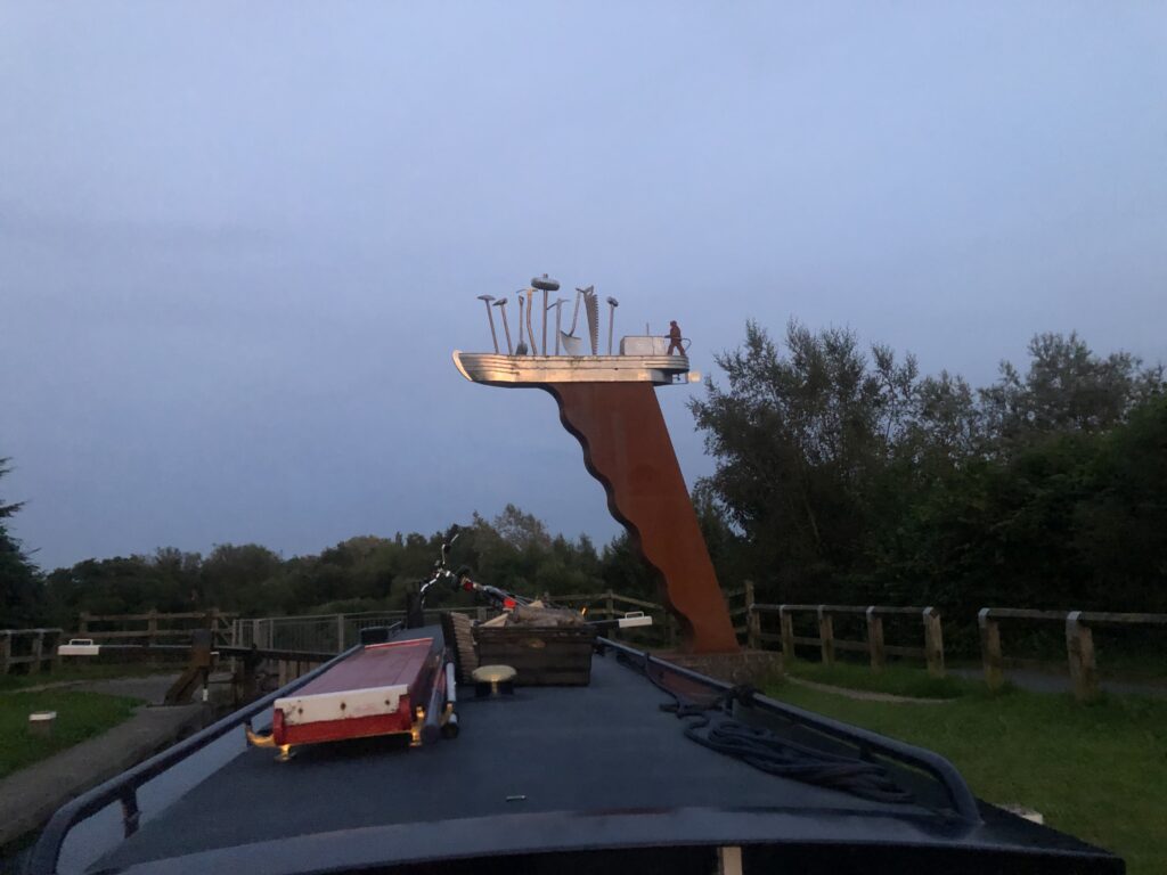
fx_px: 944
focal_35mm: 28
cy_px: 438
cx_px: 584
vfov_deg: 49.7
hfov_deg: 63.4
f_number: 1.8
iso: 125
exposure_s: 1/4
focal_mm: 3.99
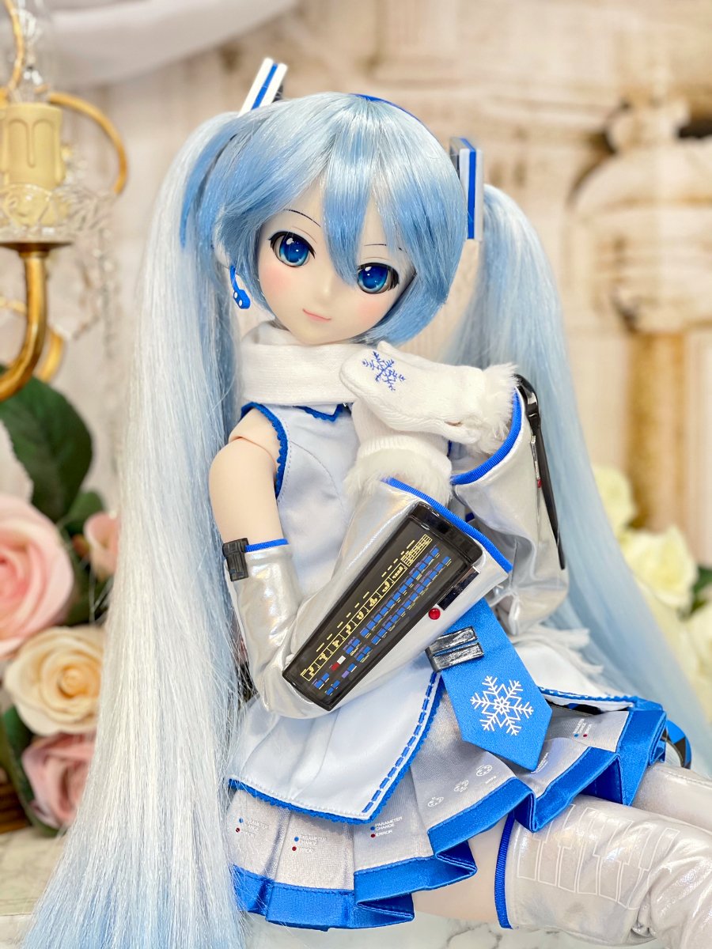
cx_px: 356
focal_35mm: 64
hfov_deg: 22.9
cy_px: 474
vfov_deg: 30.3
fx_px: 1755
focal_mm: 7.5
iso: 160
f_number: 2.2
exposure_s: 1/50
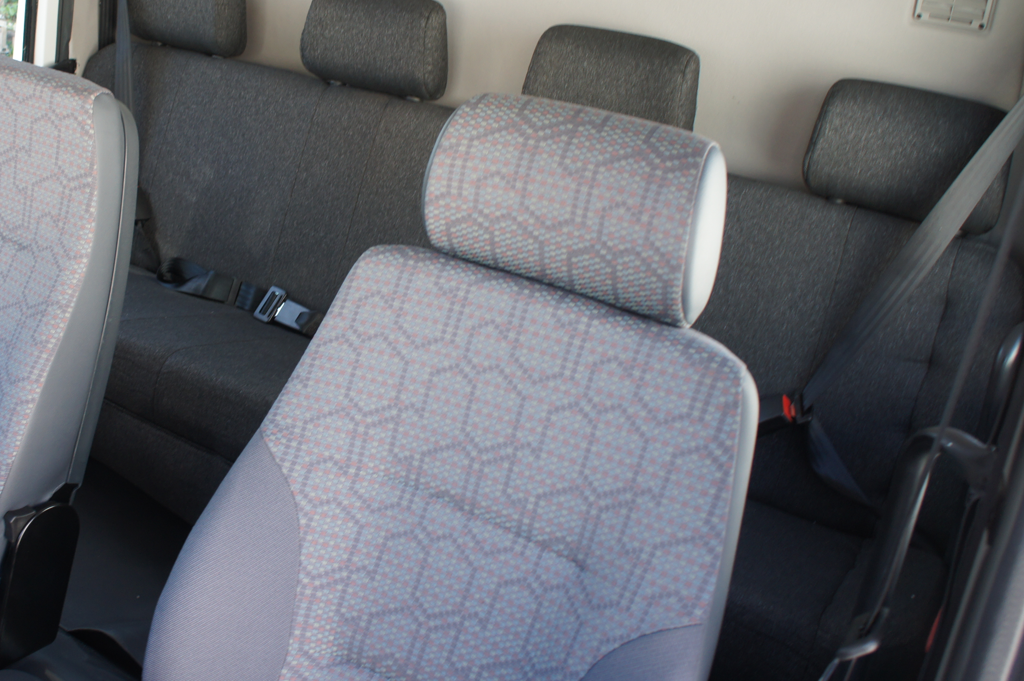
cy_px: 257
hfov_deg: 49.5
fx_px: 1080
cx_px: 309
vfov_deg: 34.8
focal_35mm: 38
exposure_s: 1/60
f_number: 5
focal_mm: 18
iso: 200
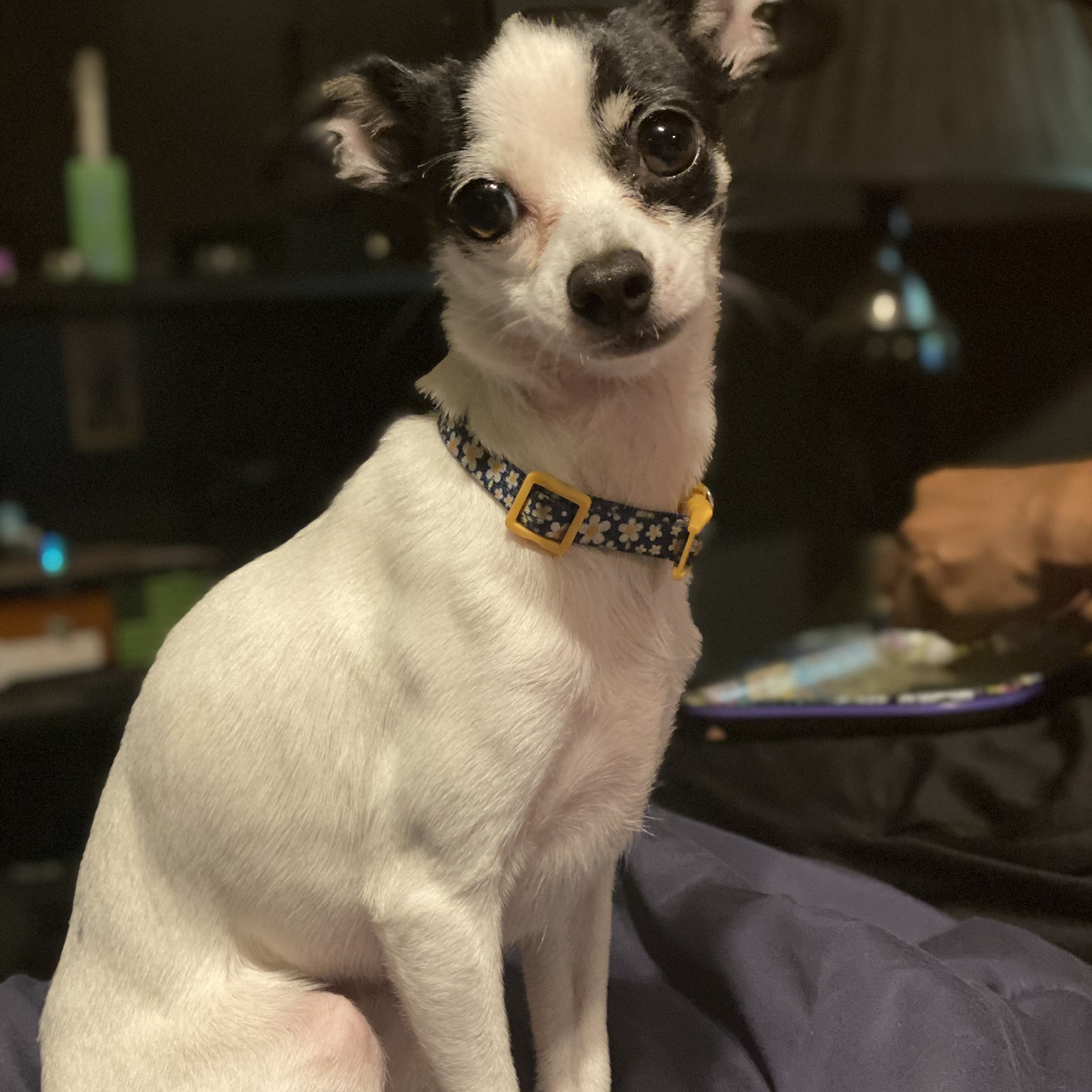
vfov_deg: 27.7
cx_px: 543
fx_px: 2213
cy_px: 574
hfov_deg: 27.7
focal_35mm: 62
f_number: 2
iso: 400
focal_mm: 6
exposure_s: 1/20
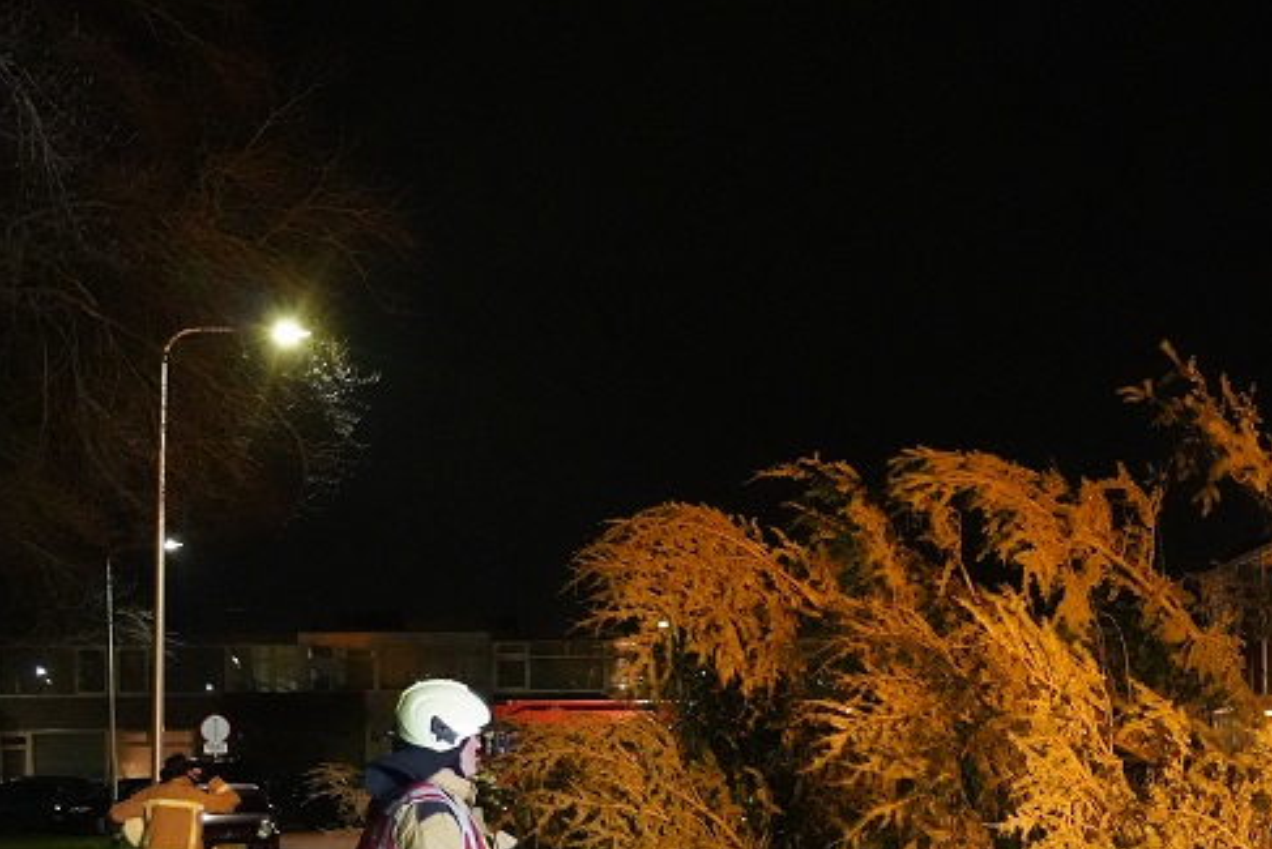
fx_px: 2297
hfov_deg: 30.4
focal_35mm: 65
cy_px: 731
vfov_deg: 20.6
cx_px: 956
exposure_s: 1/30
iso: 20000
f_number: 4
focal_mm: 33
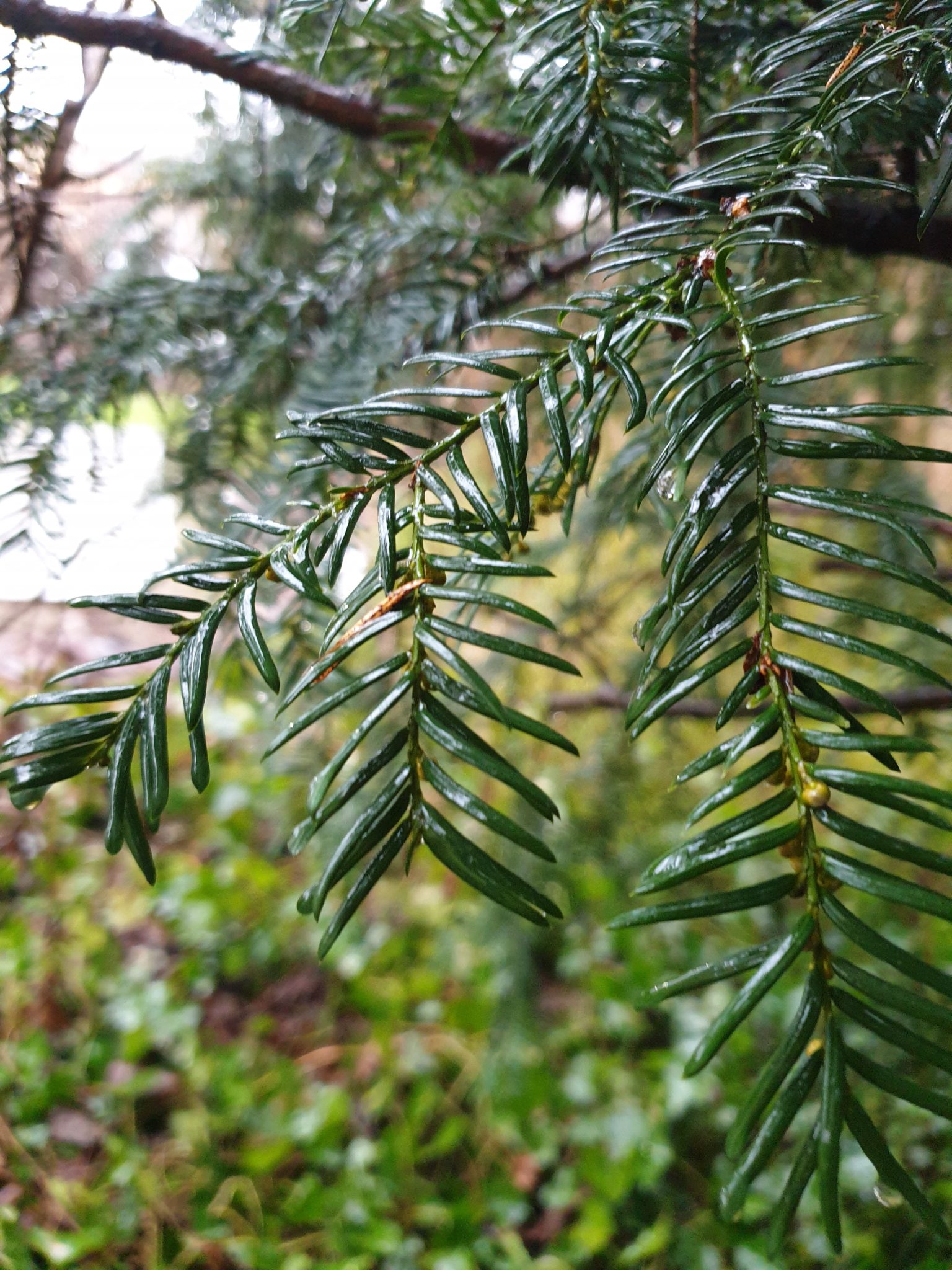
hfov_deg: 53.1
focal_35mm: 26
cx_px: 476
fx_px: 953
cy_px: 635
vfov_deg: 67.3
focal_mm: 4.3
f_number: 1.5
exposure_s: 1/39
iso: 250
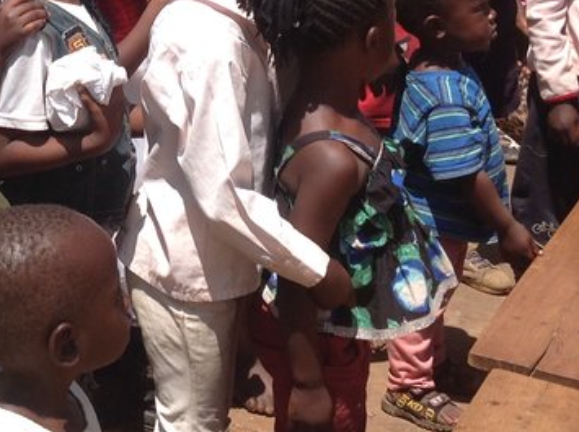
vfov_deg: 14.3
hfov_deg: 18.9
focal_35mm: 101
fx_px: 1687
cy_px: -14
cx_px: -8
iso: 50
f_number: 2.4
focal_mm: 4.28
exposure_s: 1/1681
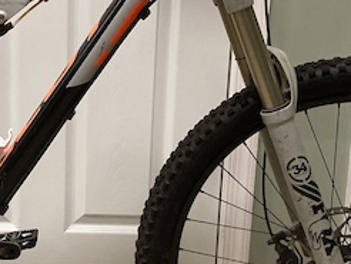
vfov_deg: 16.2
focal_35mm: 91
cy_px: 193
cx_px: 19
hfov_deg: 20.9
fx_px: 924
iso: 200
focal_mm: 3.99
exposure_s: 1/60
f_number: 1.8
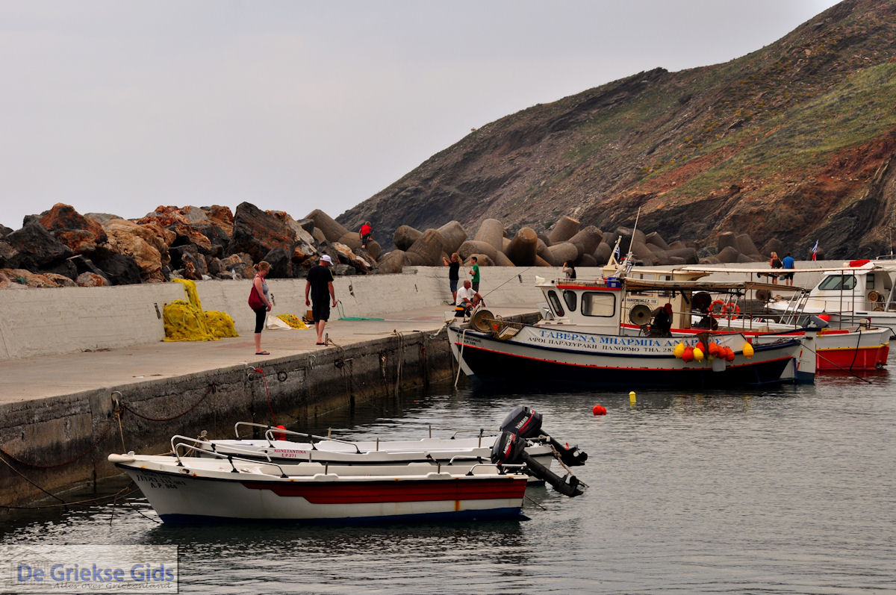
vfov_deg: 12.1
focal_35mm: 112
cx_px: 448
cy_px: 298
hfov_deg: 18.2
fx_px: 2797
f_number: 10
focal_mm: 75
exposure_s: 1/400
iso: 200
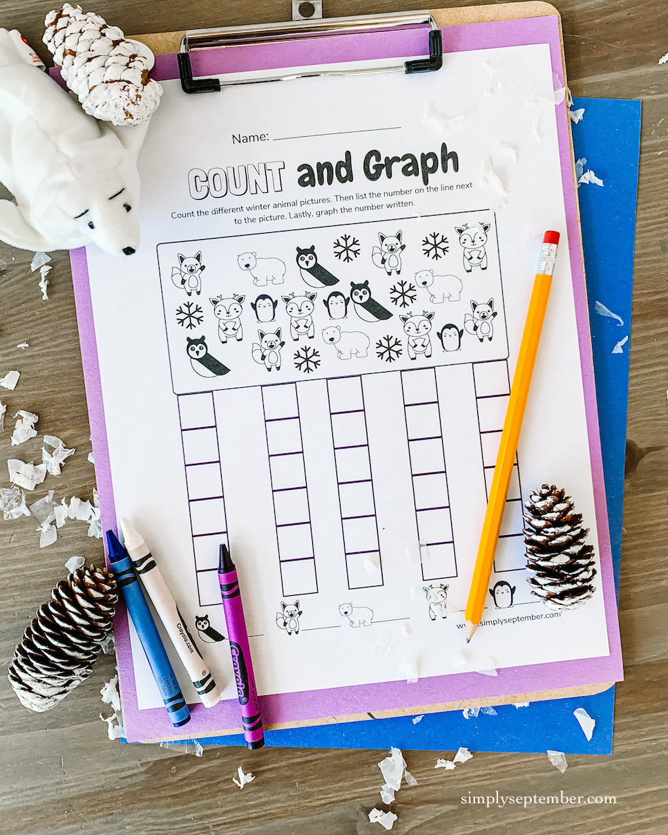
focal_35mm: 28
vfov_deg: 62.1
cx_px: 331
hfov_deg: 51.5
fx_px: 692
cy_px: 383
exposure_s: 1/120
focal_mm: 4.25
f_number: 1.8
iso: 50
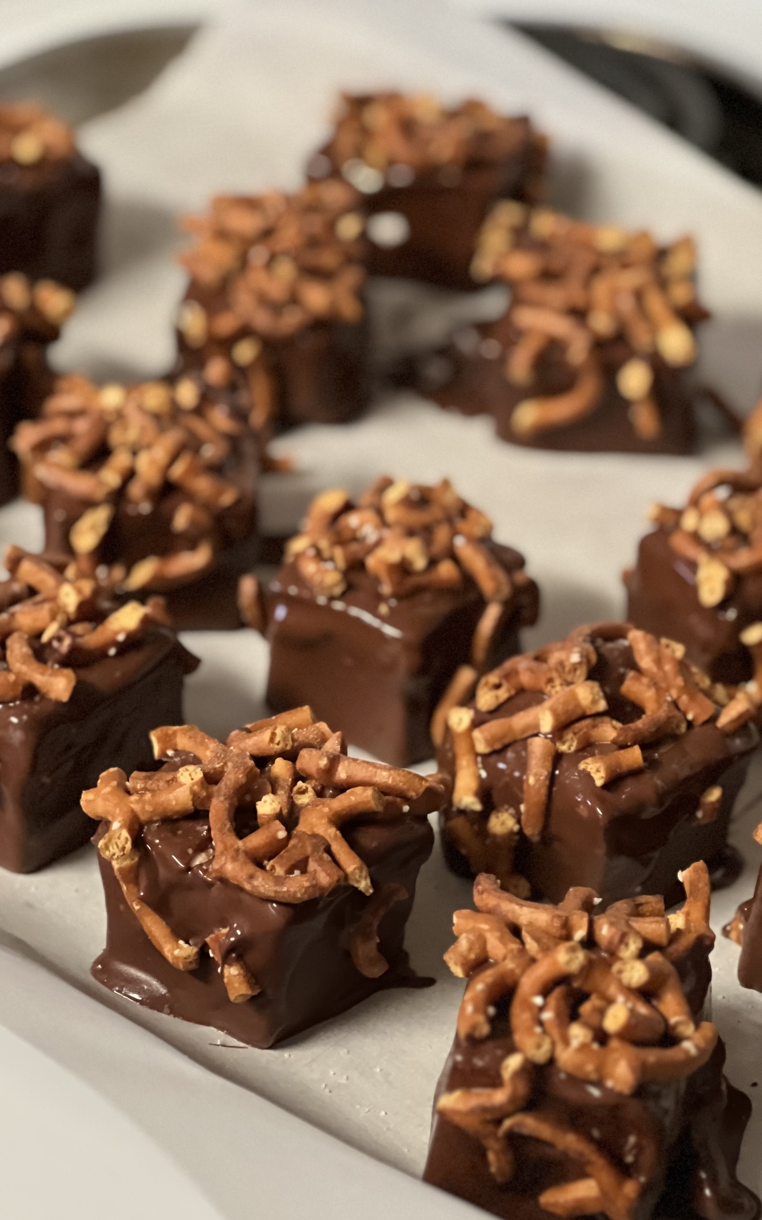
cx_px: 467
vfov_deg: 19.3
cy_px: 705
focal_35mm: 108
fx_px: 3589
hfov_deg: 12.1
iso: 640
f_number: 2.8
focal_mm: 9
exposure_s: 1/15
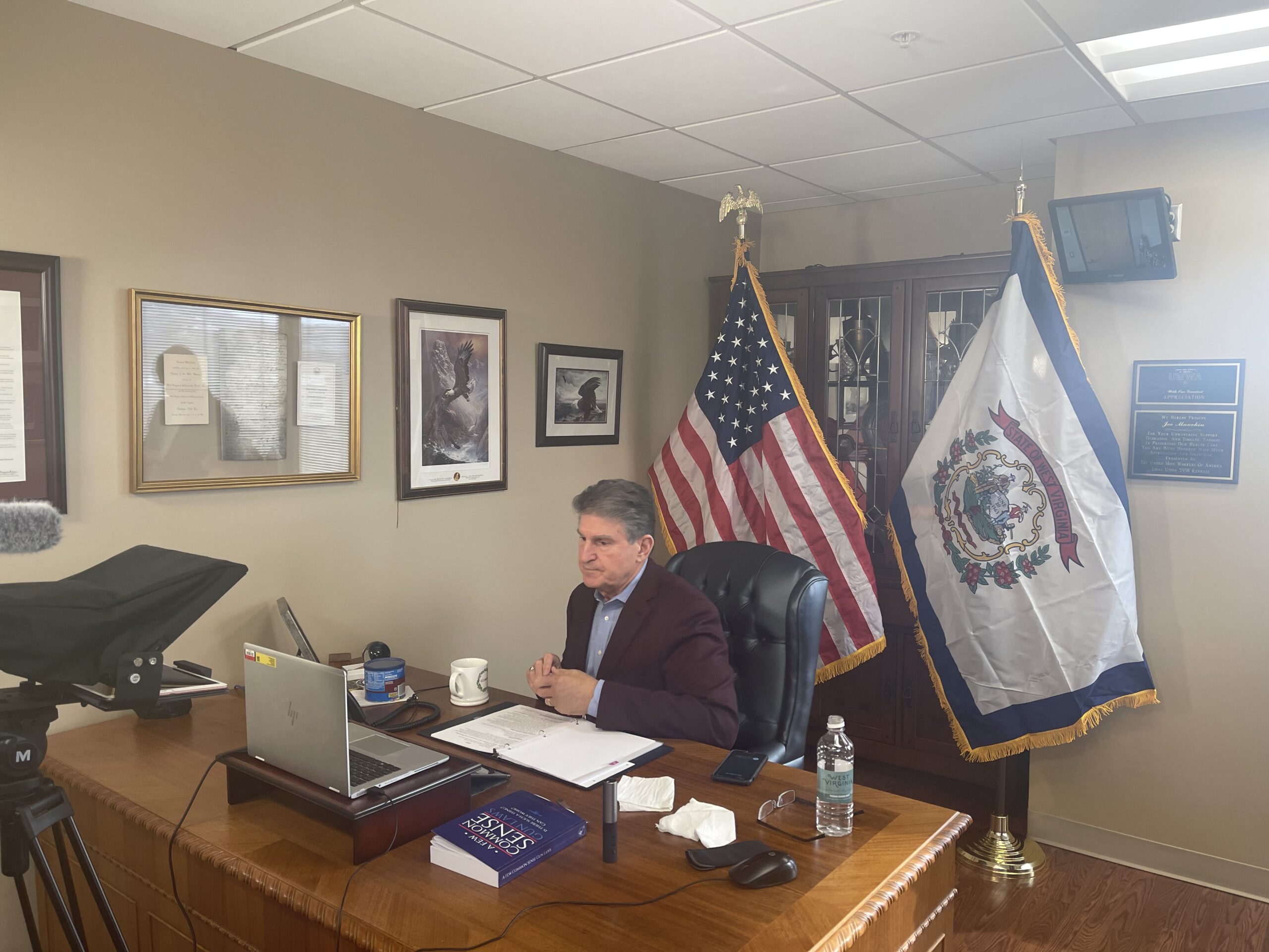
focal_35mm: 26
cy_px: 476
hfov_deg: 67.3
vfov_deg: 53.1
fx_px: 953
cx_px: 634
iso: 125
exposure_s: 1/120
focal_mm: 5.1
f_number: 1.6
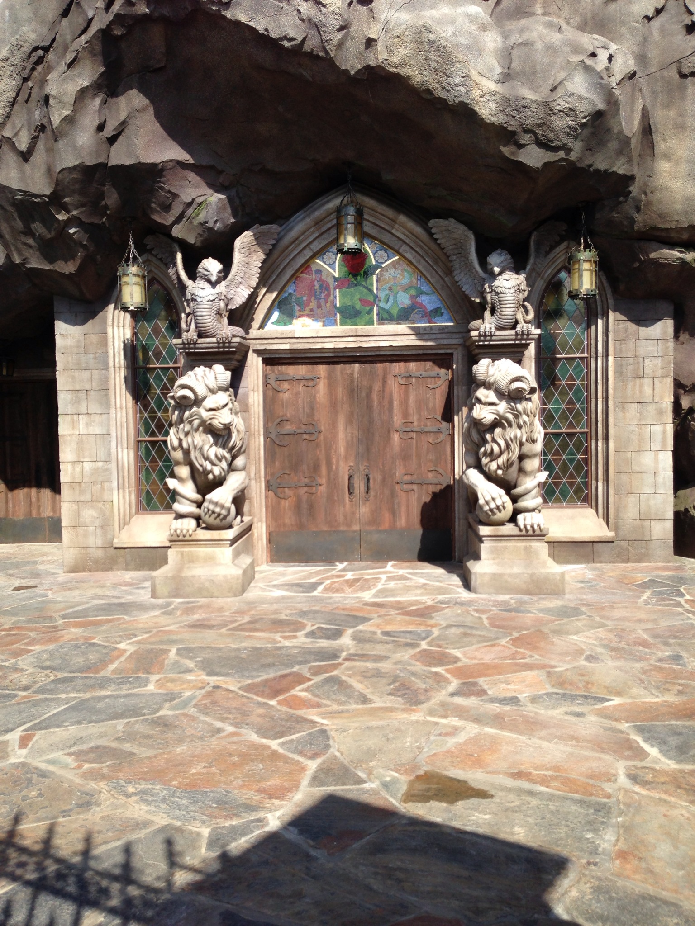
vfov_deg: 55.4
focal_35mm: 33
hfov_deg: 42.9
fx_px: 883
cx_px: 348
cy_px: 463
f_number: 2.4
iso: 50
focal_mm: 4.13
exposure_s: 1/1004
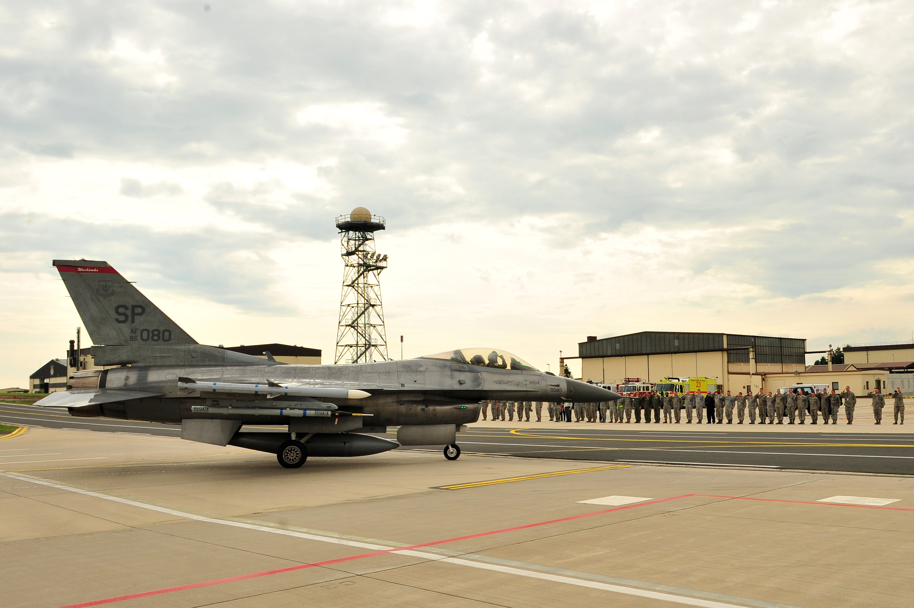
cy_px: 304
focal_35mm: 24
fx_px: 609
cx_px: 457
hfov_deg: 73.8
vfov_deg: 53.1
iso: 400
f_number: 11
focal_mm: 24
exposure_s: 1/400
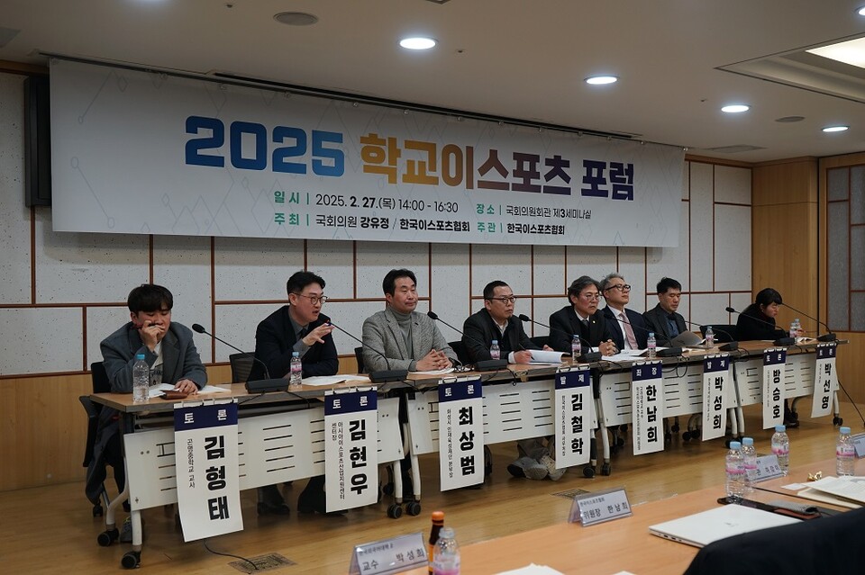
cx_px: 432
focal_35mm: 35
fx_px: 841
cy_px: 288
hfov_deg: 54.5
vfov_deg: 37.8
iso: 400
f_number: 4
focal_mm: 35
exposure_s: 1/160
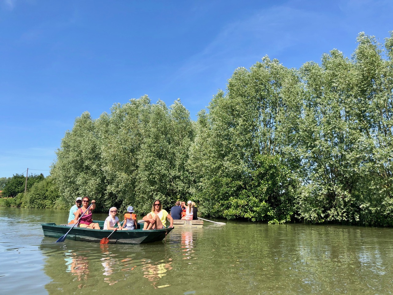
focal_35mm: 28
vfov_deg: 49.7
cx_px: 196
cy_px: 148
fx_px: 318
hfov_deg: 63.4
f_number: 1.8
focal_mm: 4
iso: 20
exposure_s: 1/1372
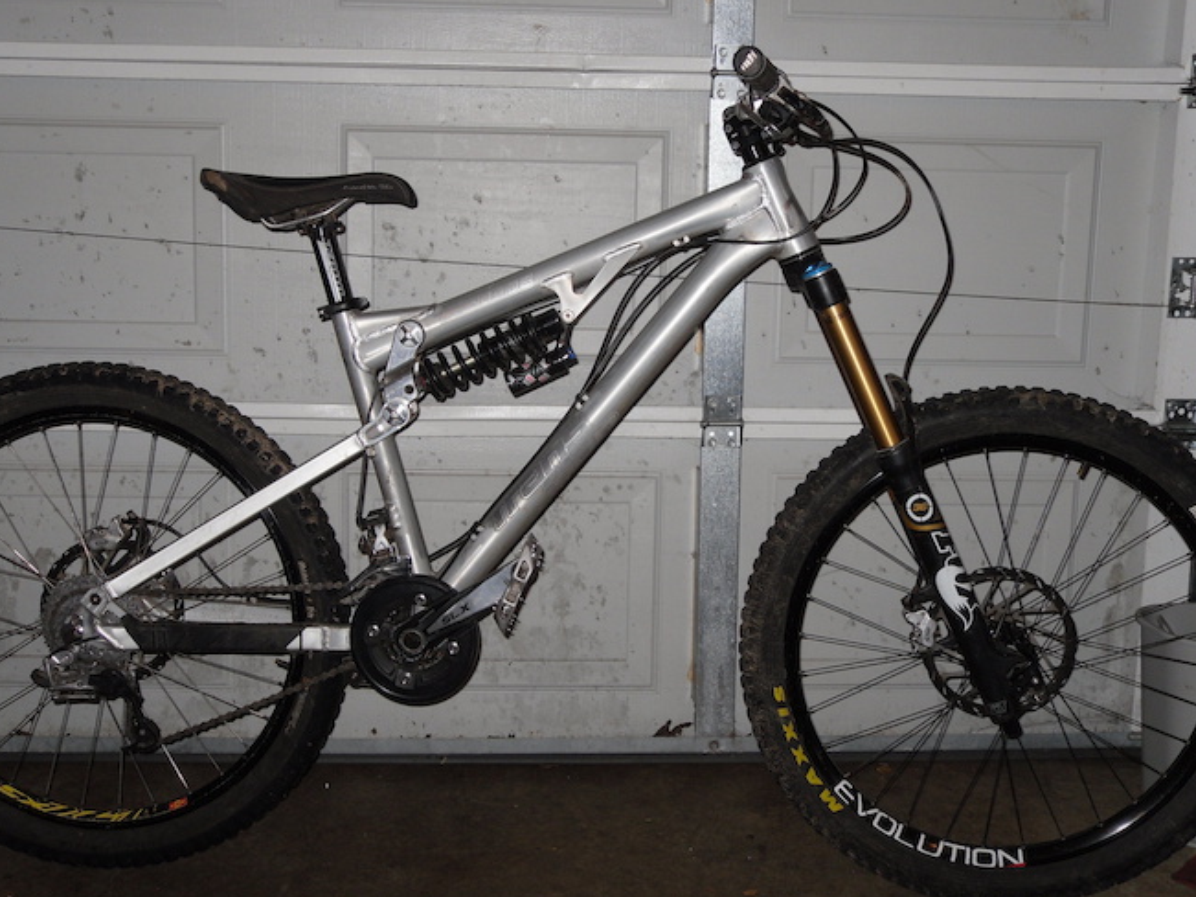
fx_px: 1485
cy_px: 428
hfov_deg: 43.8
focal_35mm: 43
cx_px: 566
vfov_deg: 33.6
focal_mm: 6.3
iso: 80
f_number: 3.5
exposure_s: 1/45
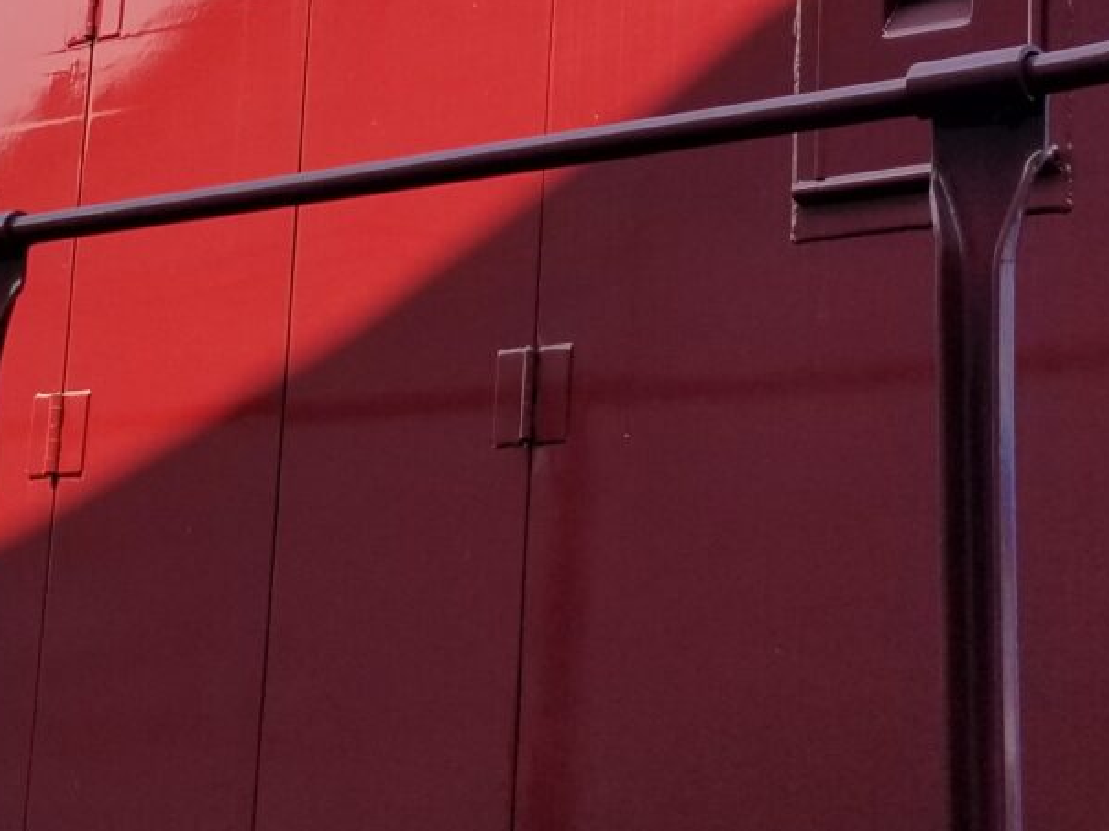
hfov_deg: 22.7
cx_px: 370
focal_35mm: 86
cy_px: 341
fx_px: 2754
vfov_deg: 17.1
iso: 50
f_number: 1.7
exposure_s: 1/1172
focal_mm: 4.25
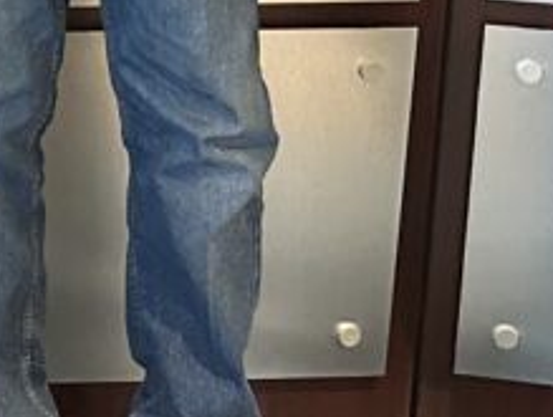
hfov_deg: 10.3
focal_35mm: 168
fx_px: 2688
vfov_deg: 8.6
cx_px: -722
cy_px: -253
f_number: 1.78
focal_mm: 6.86
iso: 500
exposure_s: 1/60
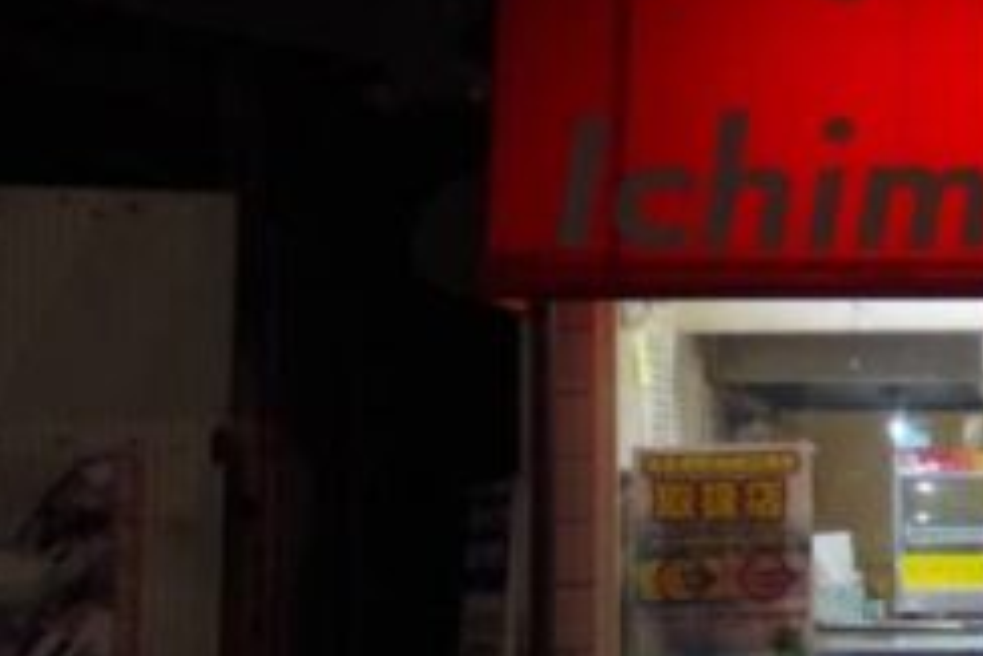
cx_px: 1184
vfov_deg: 7.8
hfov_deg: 11.4
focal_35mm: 177
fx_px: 4836
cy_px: 439
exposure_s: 1/60
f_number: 4.5
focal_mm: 48
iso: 3200
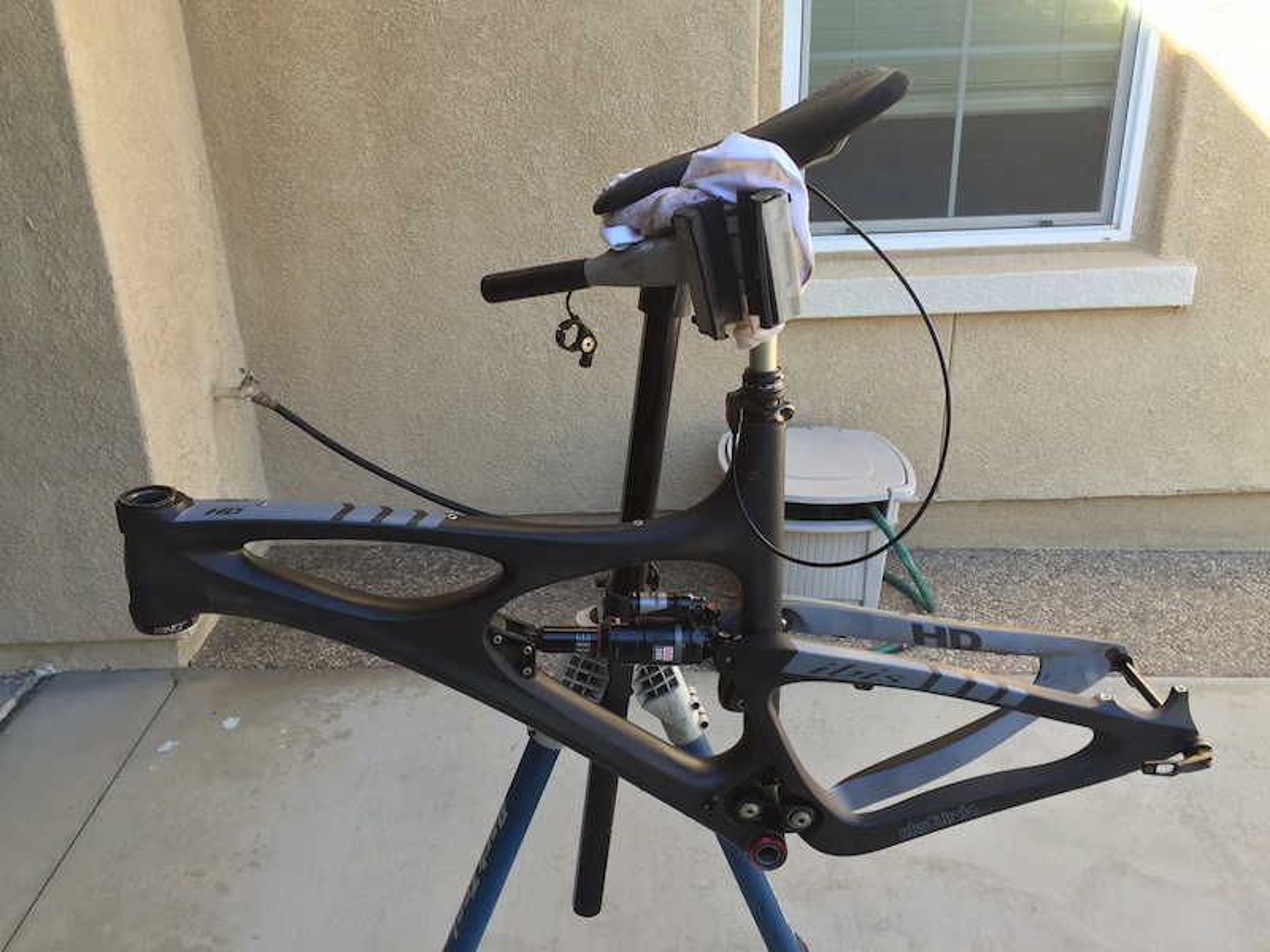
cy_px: 476
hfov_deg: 61.7
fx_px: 1064
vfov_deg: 48.2
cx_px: 635
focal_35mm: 29
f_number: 2.2
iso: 32
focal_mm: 4.15
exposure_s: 1/128
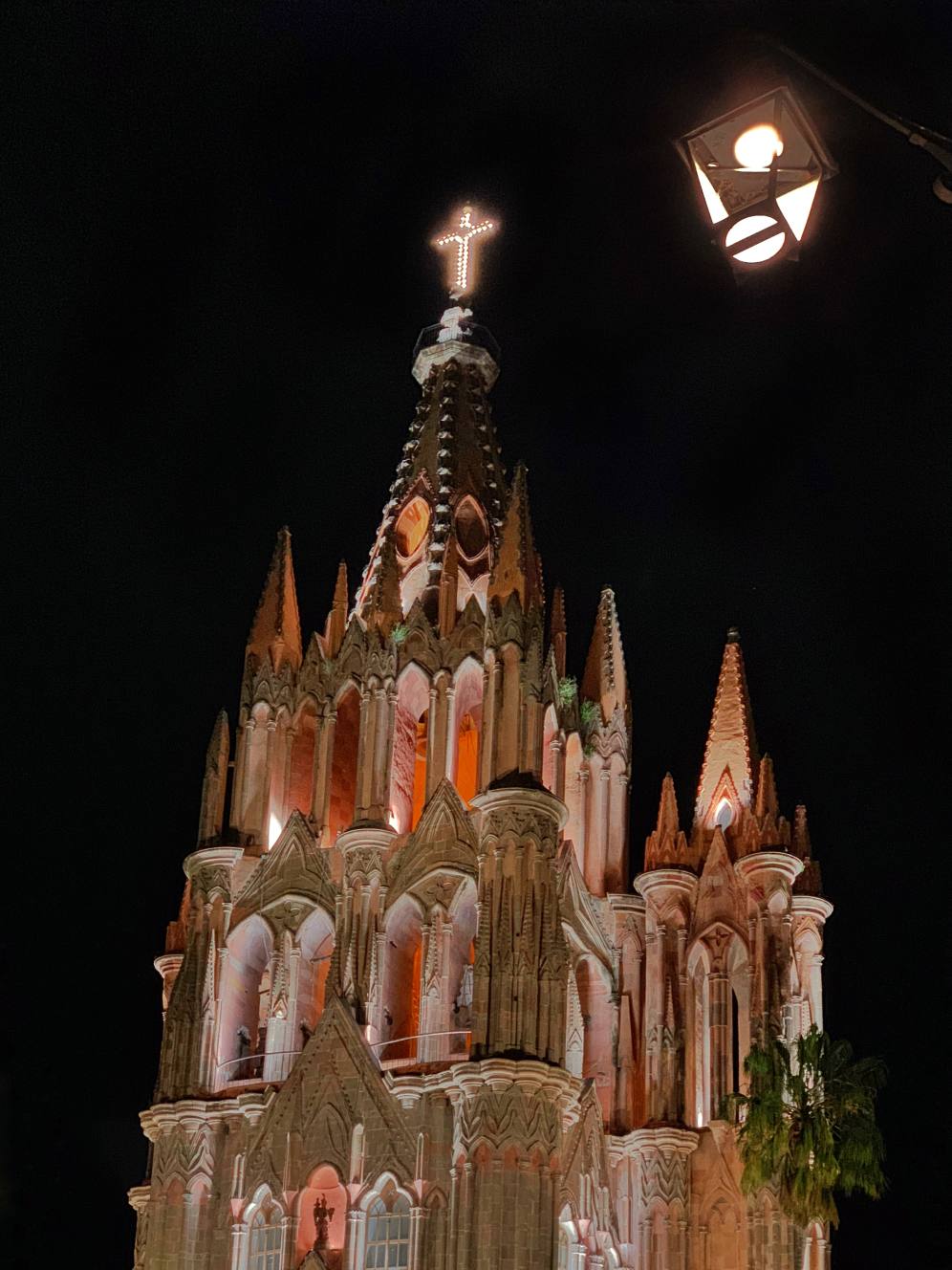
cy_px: 635
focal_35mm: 52
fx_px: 1907
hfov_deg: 28.0
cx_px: 476
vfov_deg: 36.8
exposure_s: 1/40
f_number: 2.4
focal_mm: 6
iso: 500
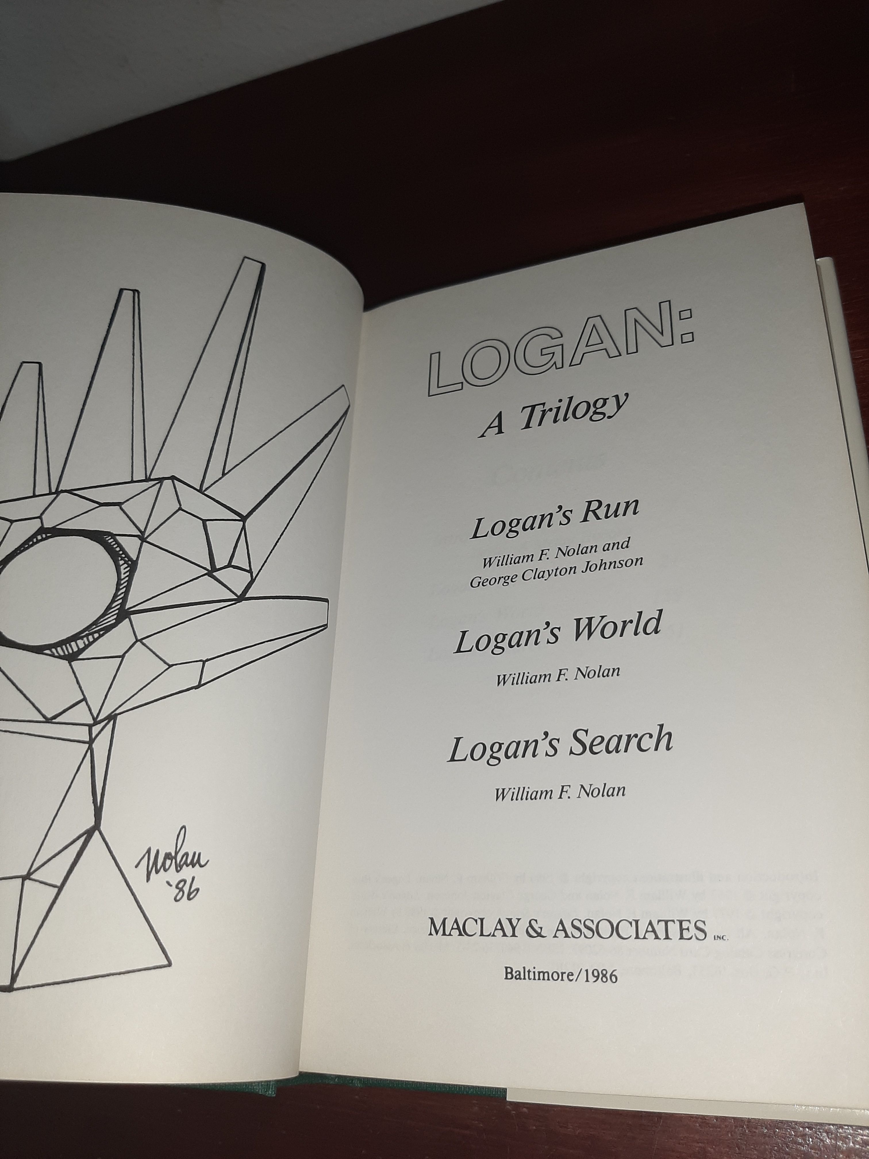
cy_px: 580
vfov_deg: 67.3
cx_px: 434
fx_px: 870
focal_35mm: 26
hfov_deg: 53.1
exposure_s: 1/60
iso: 160
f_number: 1.7
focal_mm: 3.93
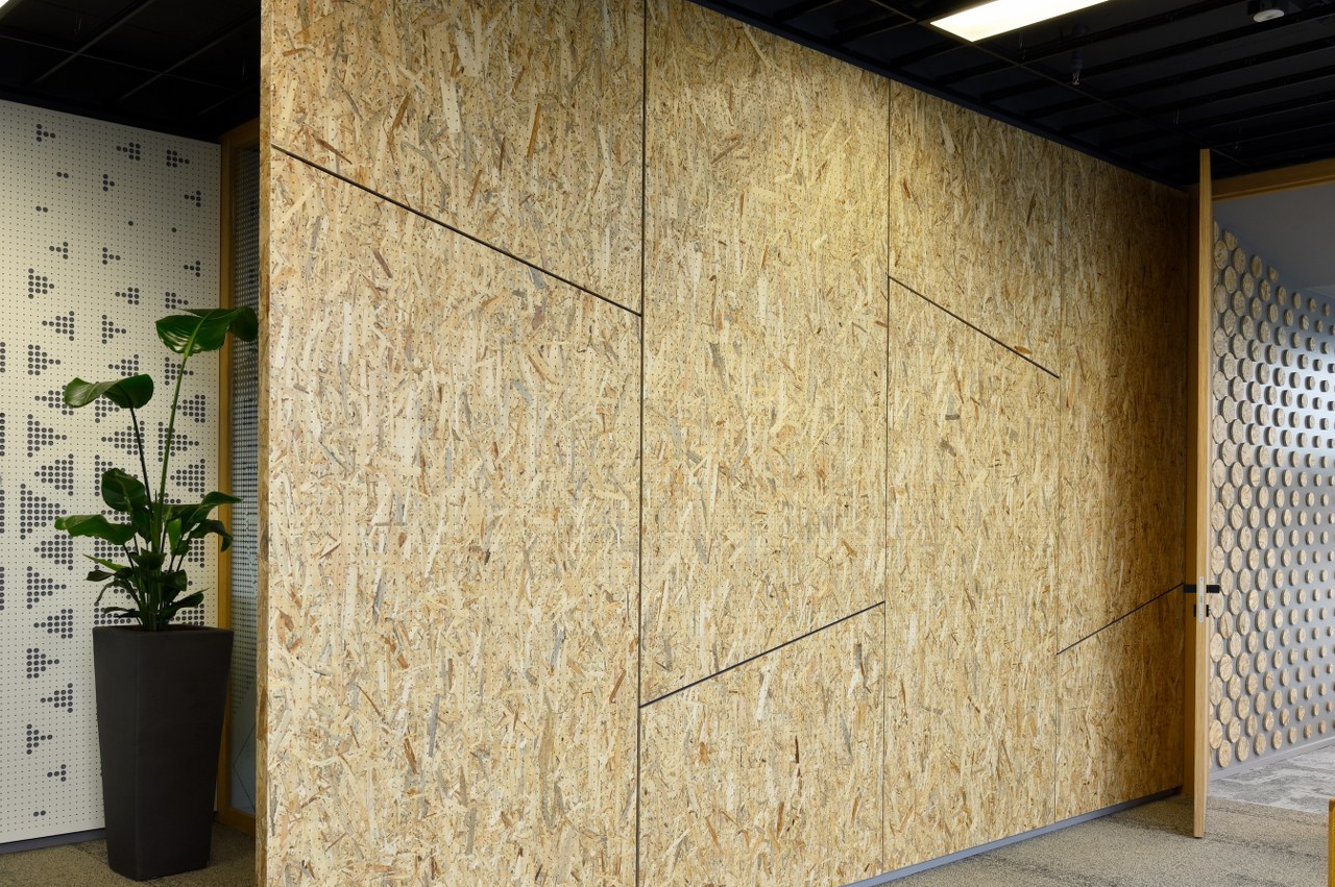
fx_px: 1334
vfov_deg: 36.7
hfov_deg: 52.9
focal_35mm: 36
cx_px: 783
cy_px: 523
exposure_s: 1/5
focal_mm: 24
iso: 100
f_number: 11
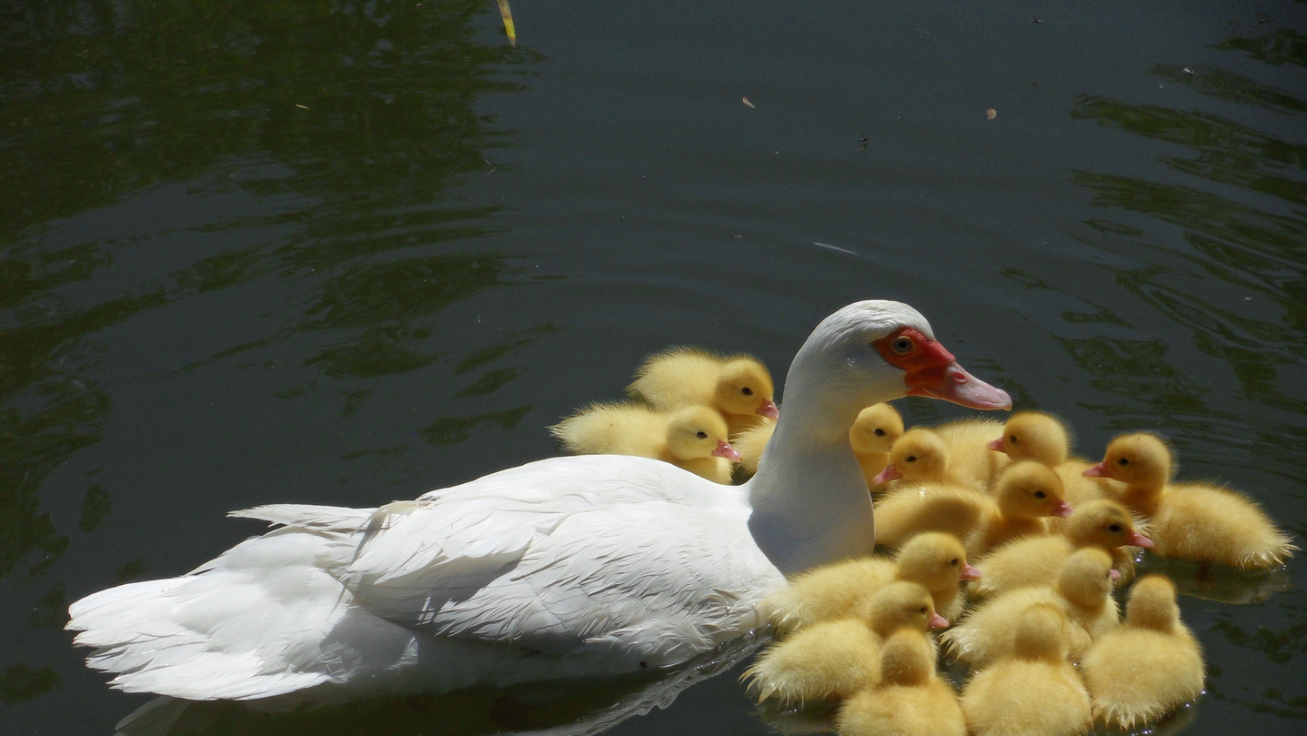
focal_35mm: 191
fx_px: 6621
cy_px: 433
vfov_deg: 6.4
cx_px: 653
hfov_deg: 11.3
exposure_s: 1/1000
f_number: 5.8
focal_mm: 30.6
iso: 80
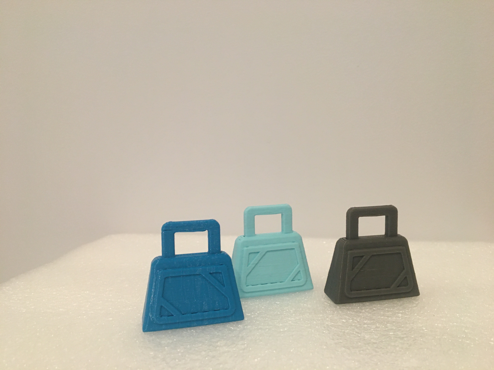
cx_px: 247
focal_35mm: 29
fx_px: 414
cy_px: 185
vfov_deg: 48.2
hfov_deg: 61.7
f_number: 2.2
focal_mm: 4.15
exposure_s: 1/30
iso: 125
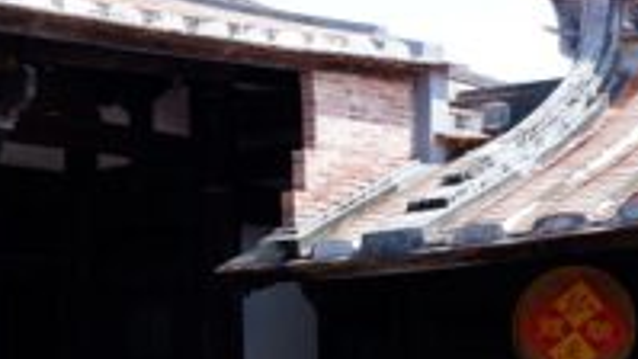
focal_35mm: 97
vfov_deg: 12.3
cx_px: -391
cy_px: 372
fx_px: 1641
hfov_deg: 18.7
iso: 200
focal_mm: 16.1
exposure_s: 1/160
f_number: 7.1
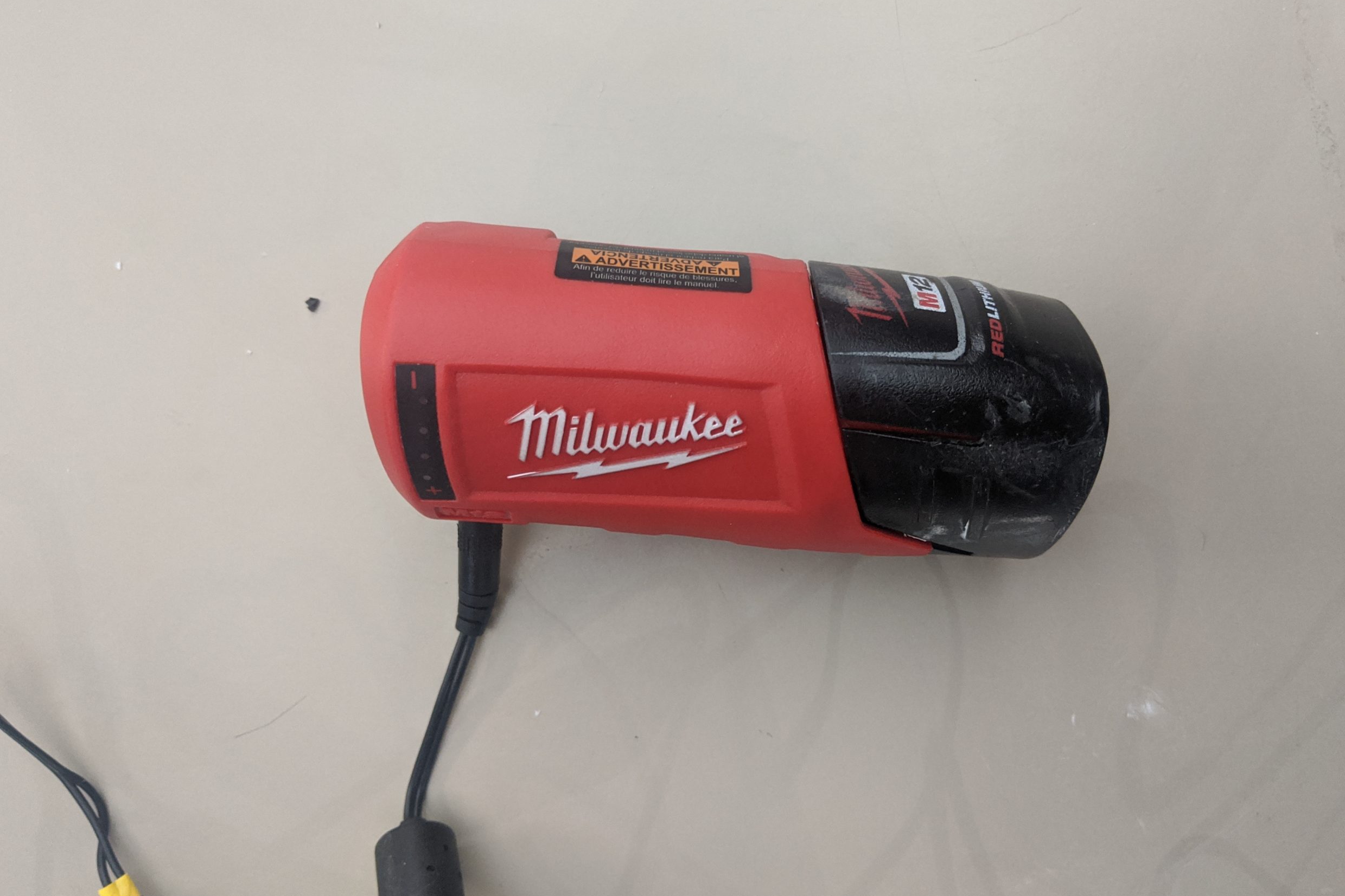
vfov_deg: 44.9
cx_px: 659
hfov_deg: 63.7
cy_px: 409
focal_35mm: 29
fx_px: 1083
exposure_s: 1/60
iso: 612
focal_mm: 4.44
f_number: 1.8
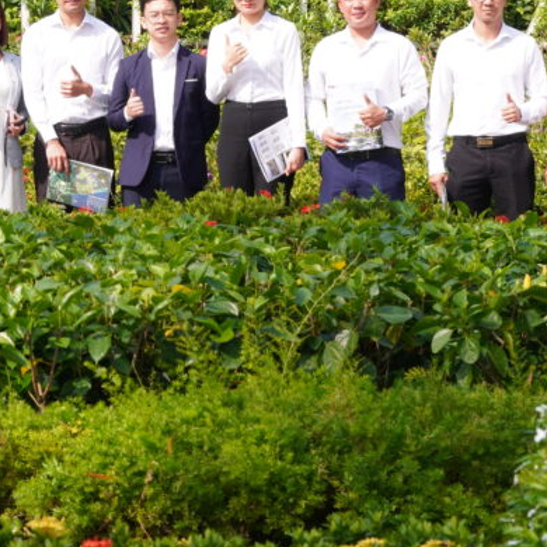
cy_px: -137
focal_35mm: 167
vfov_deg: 10.3
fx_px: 2993
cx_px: 69
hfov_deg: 10.4
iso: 100
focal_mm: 31.6
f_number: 5
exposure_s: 1/320
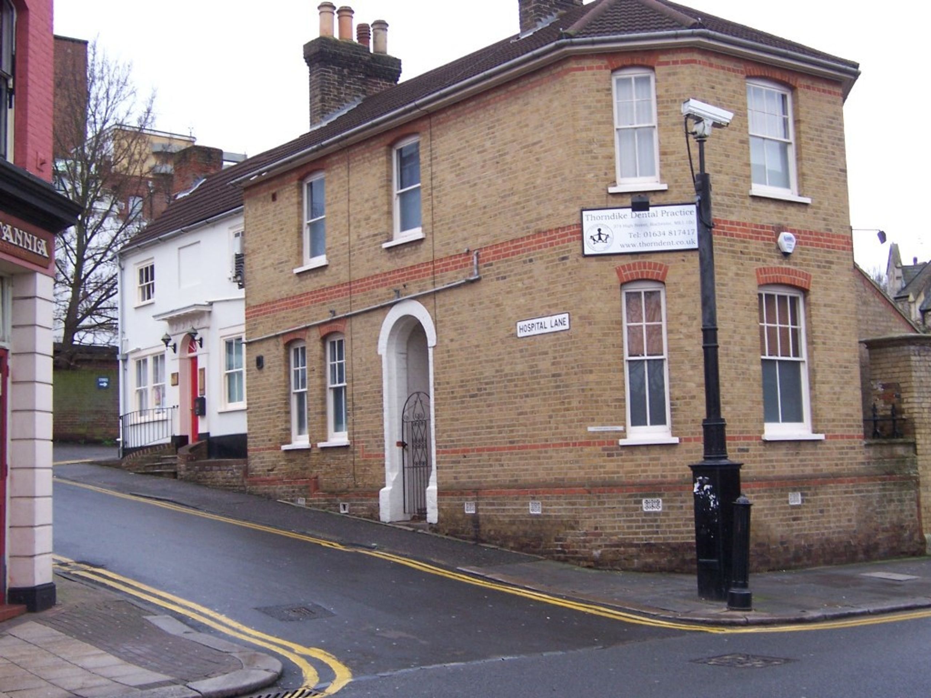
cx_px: 466
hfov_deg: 38.9
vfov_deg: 29.7
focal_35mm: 49
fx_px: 1318
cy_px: 349
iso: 140
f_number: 3.4
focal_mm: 8.2
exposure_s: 1/90
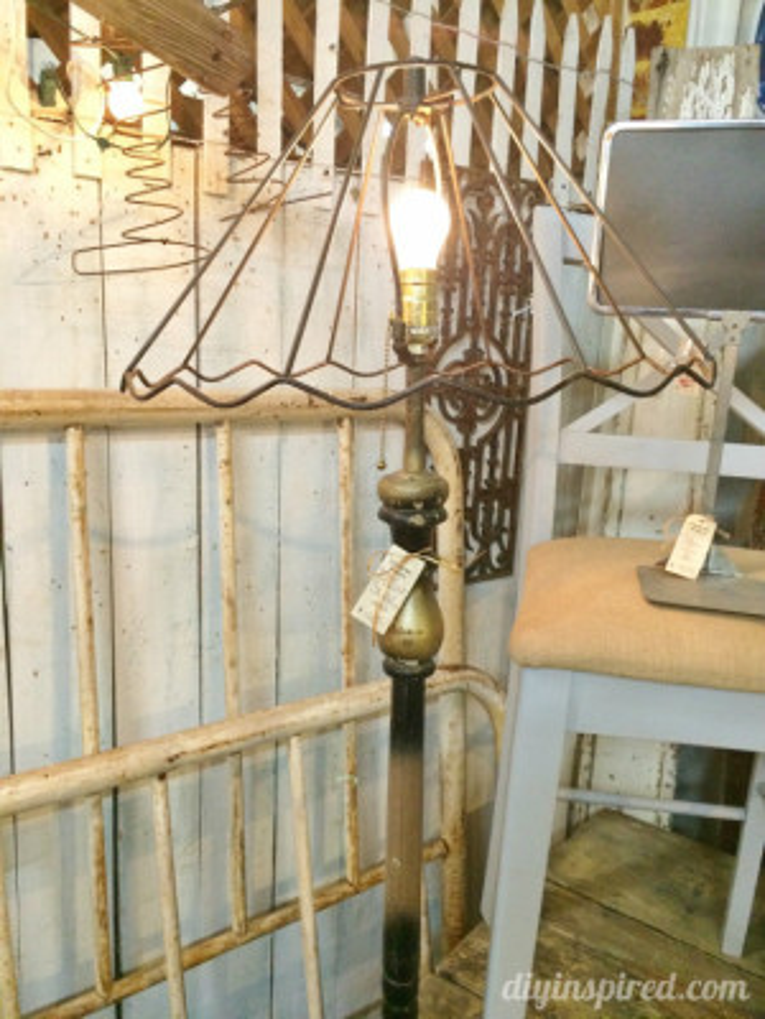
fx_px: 855
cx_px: 382
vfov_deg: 61.7
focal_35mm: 29
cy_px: 510
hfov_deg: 48.2
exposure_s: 1/30
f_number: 2.2
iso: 320
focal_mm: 4.15
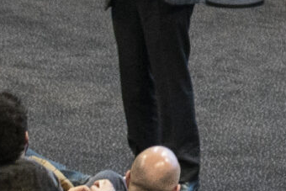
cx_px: 500
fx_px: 2996
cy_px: -272
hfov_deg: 5.4
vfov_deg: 3.6
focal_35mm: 377
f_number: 1.4
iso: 1600
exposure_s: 1/125
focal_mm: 50
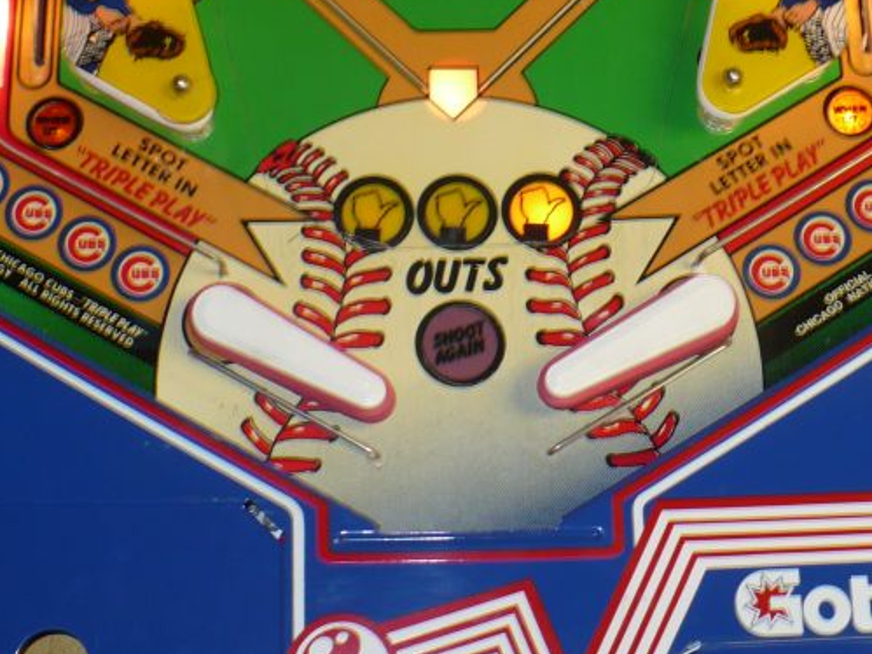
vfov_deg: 19.2
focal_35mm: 76
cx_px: 495
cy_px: 117
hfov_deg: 25.6
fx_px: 1914
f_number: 2.8
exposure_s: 1/30
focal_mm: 6.1
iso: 100
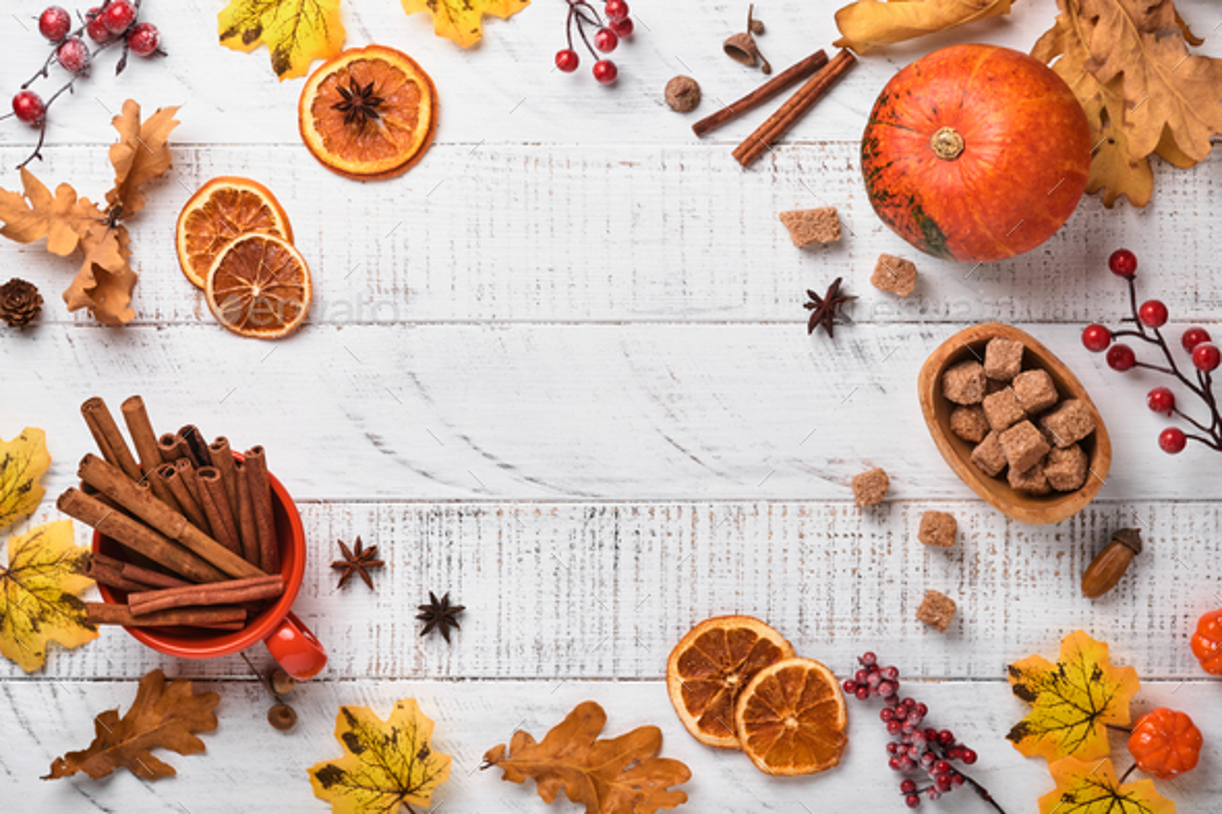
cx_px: 611
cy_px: 407
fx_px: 3054
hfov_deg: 22.6
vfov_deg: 15.2
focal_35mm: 90
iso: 160
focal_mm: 60
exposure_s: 1/160
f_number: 9
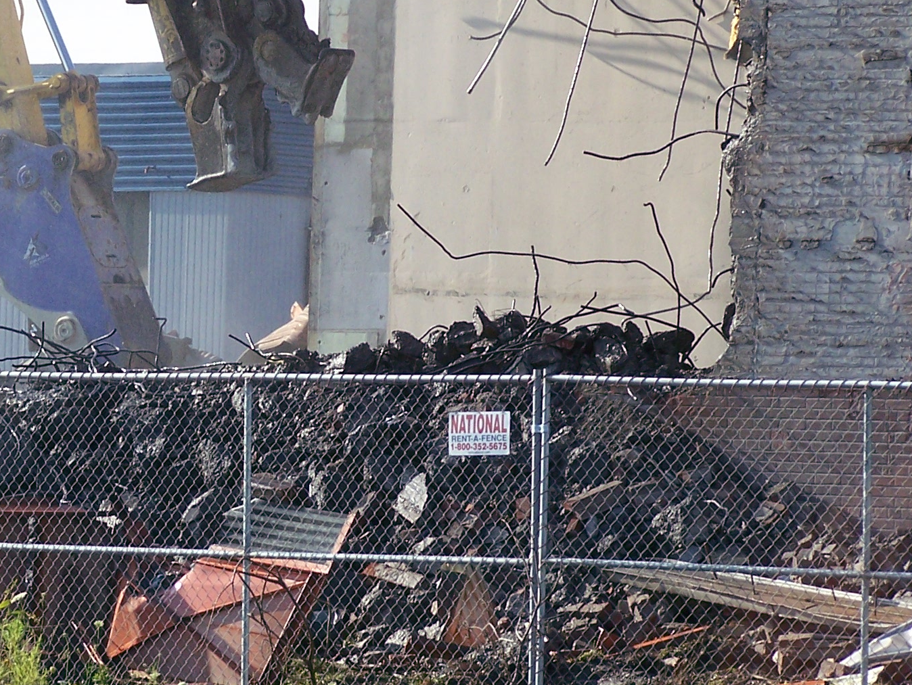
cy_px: 259
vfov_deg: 5.1
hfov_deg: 6.8
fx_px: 7699
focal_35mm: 292
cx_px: 209
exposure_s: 1/800
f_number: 3.2
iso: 80
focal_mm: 23.1
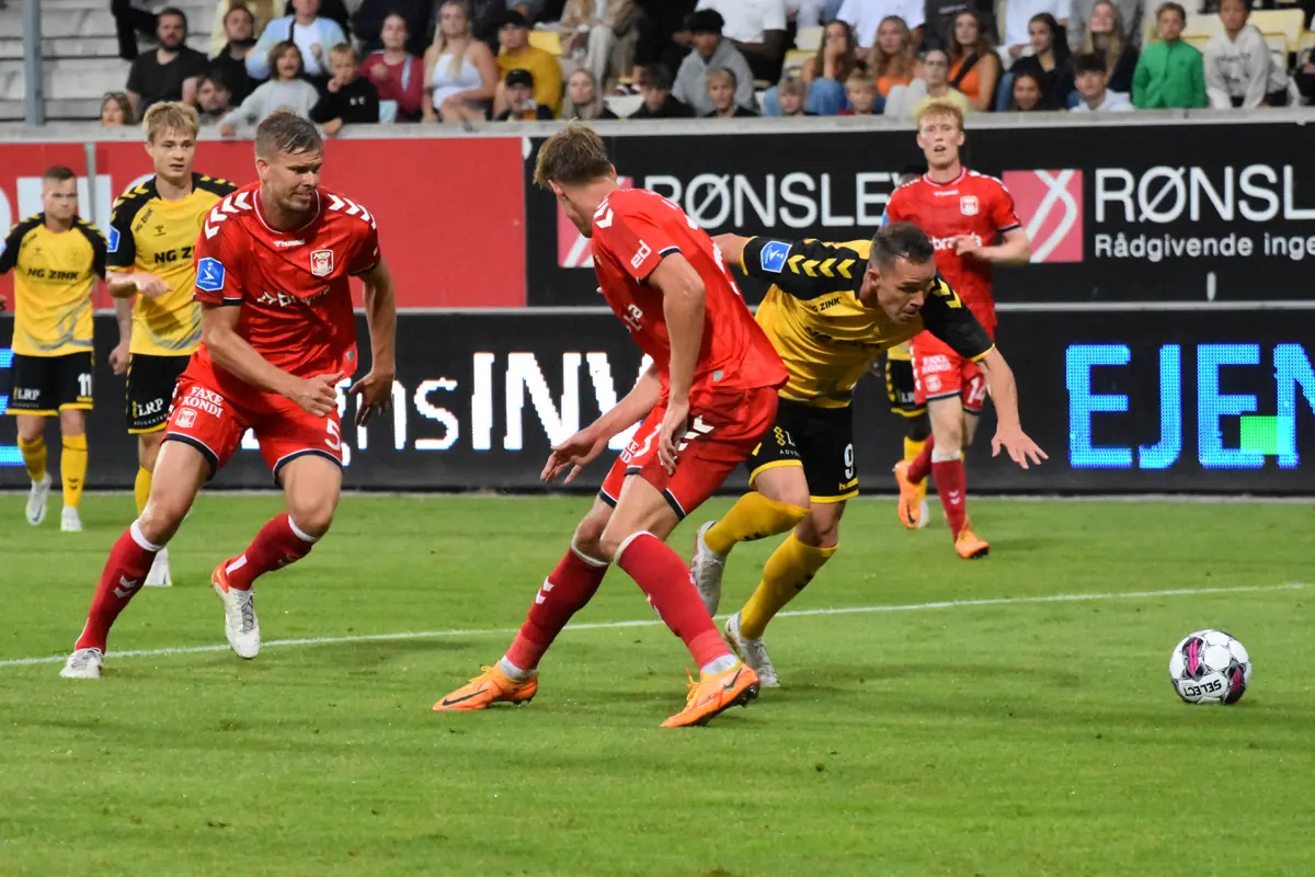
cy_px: 438
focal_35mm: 315
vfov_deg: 4.4
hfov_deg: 6.5
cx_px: 658
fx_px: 11505
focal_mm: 210
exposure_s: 1/1600
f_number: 7.1
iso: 12800
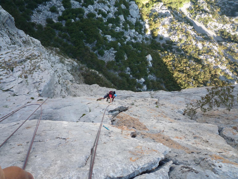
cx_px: 119
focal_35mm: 25
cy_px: 90
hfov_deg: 69.4
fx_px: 172
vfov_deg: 54.9
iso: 100
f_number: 2.8
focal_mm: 4.4
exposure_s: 1/200
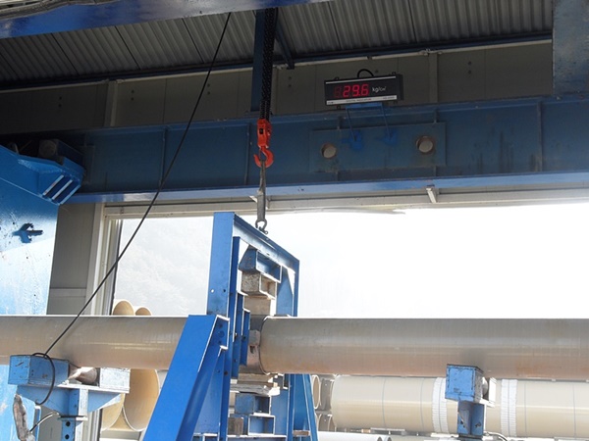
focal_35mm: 50
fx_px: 851
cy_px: 220
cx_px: 294
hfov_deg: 38.2
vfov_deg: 29.1
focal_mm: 9
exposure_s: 1/30
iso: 80
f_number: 7.2
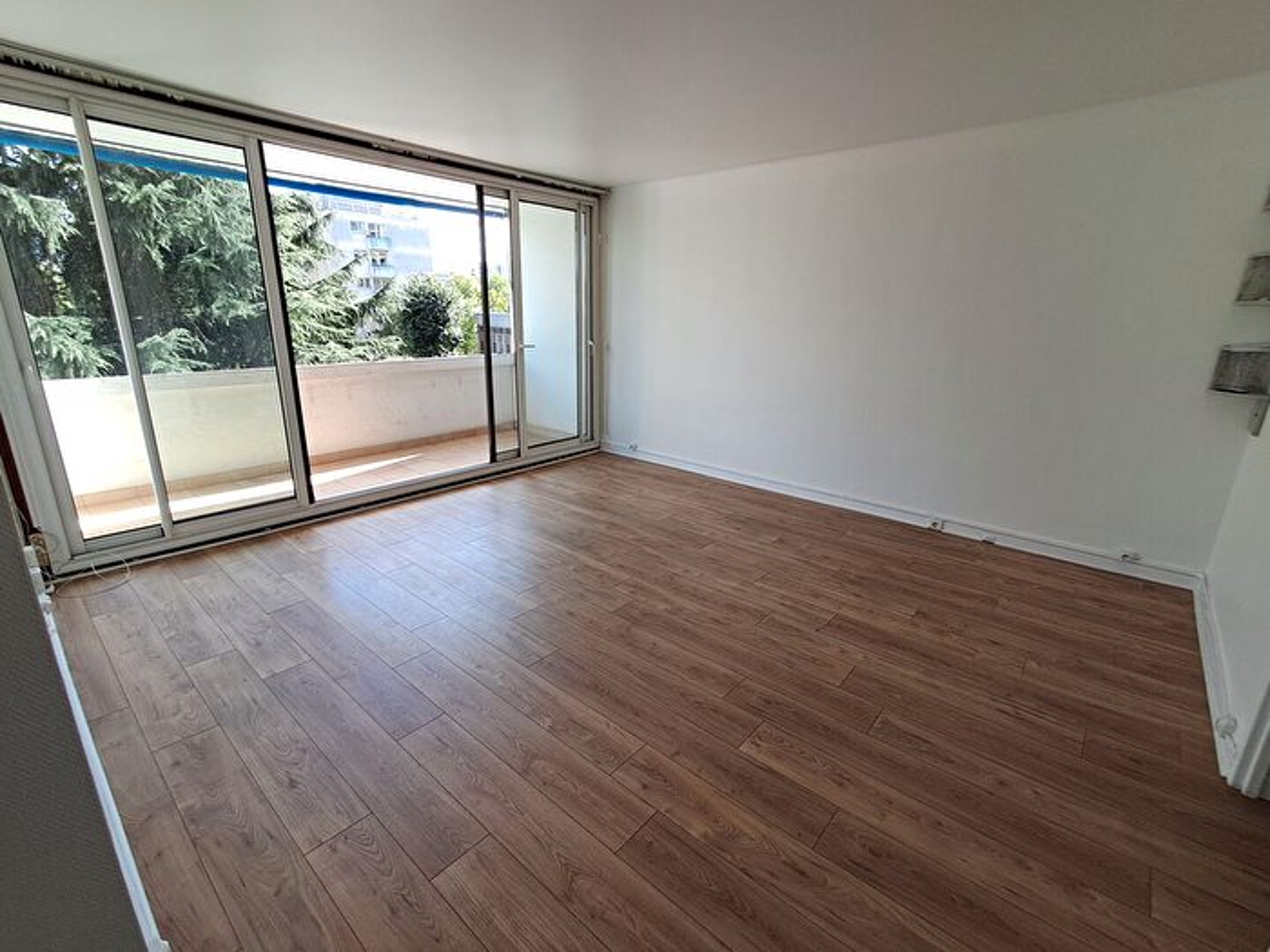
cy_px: 476
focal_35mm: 16
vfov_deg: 78.1
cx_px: 635
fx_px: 587
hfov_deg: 94.5
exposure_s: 1/105
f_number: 2.2
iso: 40
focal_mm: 1.64
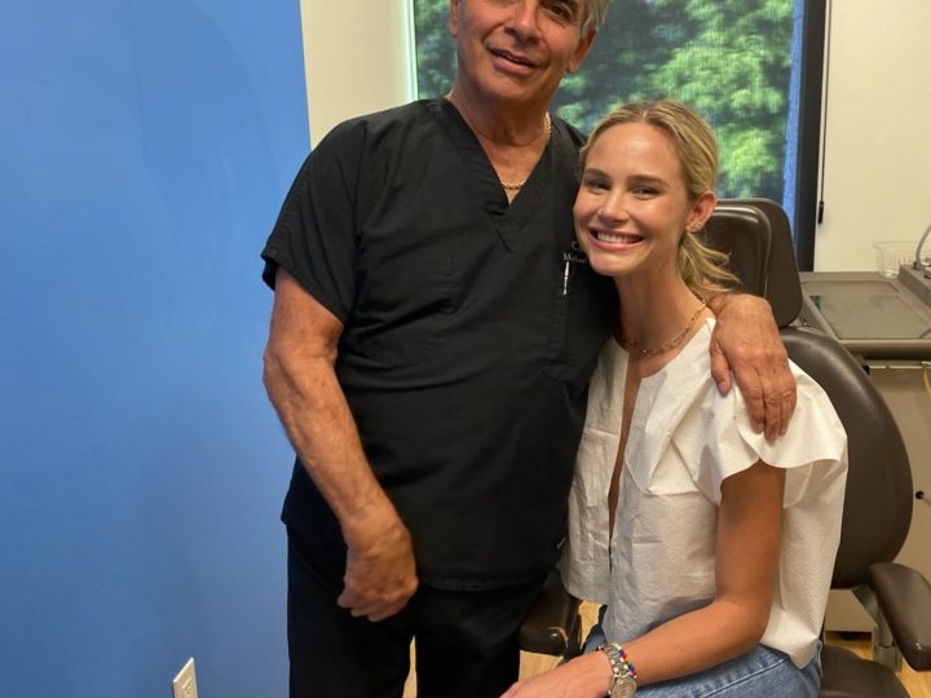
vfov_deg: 38.6
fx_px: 995
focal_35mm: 37
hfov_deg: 49.9
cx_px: 539
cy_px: 314
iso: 200
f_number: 1.8
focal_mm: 4.25
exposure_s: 1/60
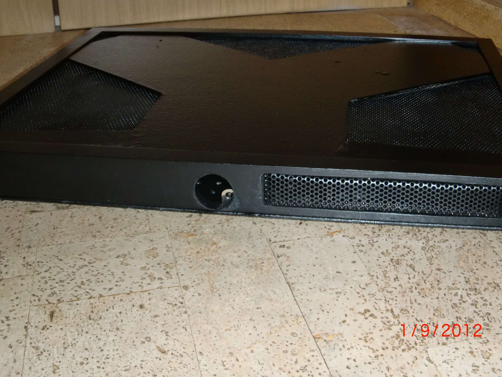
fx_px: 682
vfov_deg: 30.8
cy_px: 145
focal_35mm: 47
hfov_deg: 40.3
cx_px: 286
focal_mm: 6.66
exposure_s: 1/60
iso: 125
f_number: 3.9
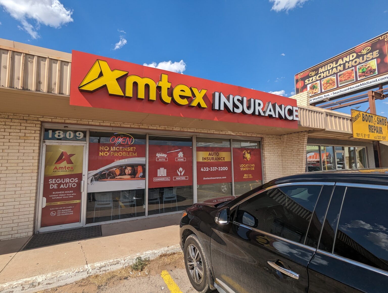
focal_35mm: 16
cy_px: 146
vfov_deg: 78.3
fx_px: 180
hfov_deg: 94.4
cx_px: 194
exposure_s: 1/1894
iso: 45
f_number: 2.2
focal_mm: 2.35
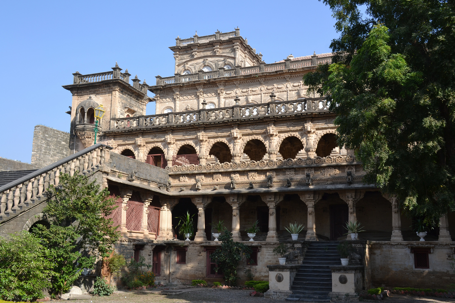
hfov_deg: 47.9
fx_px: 512
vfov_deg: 33.0
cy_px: 152
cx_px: 228
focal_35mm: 40
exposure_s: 1/200
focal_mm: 27
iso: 100
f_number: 7.1
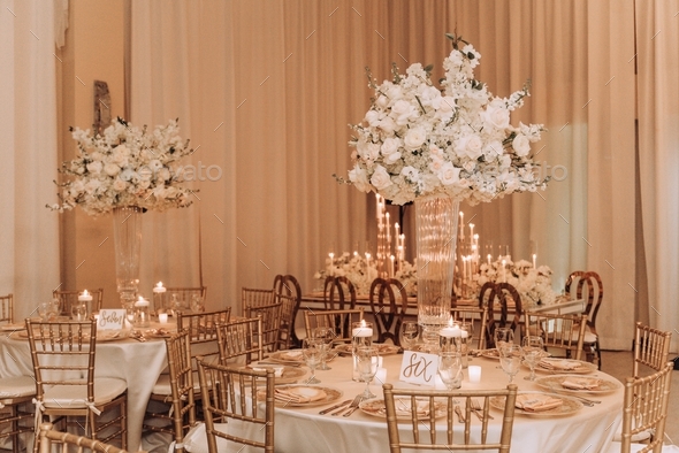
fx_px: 736
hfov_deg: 49.5
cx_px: 340
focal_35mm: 39
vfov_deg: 34.2
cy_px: 226
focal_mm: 39
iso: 500
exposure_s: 1/100
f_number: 2.8
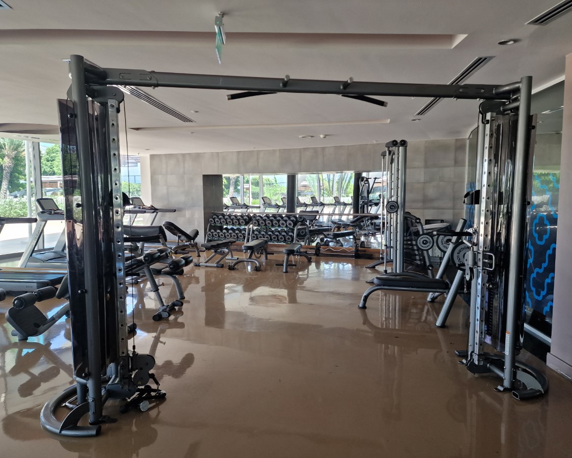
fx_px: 406
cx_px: 296
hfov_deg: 70.3
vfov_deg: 58.8
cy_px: 229
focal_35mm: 24
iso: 100
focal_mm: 6.4
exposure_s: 1/180
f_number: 1.8
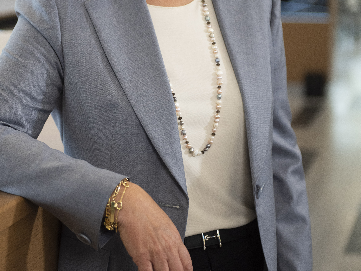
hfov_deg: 18.0
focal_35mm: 109
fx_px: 1137
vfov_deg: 13.5
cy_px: 48
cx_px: 153
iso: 800
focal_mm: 62
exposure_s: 1/250
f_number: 2.8
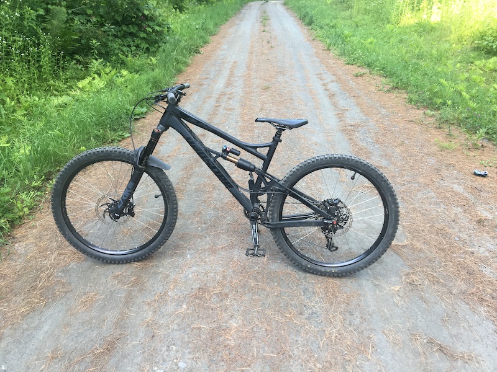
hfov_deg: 61.7
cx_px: 248
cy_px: 186
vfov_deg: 48.2
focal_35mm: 29
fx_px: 416
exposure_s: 1/120
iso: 40
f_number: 2.2
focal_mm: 4.15
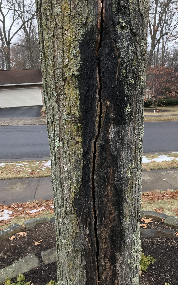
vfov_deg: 62.9
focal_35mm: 30
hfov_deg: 41.8
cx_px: 100
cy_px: 143
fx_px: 233
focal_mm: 3.99
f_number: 1.8
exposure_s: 1/170
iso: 20
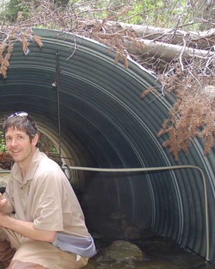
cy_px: 166
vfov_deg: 32.3
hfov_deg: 25.4
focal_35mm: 58
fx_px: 461
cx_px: 18
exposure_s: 1/60
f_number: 3.8
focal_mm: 22
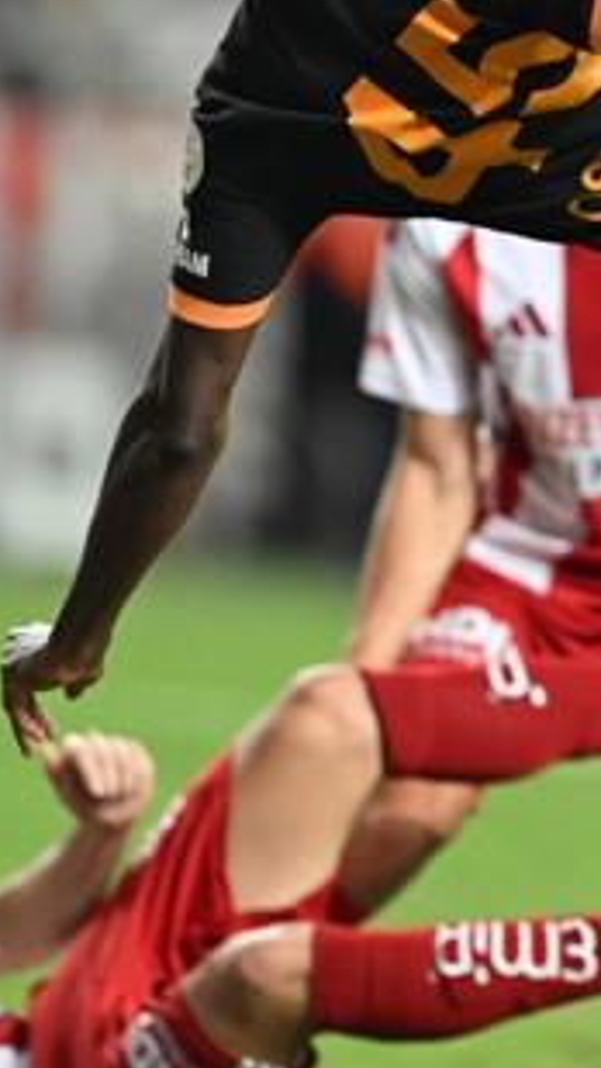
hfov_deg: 1.1
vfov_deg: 1.9
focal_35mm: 1127
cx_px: 794
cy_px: 240
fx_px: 31903
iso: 2500
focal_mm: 400
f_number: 2.8
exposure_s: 1/1250
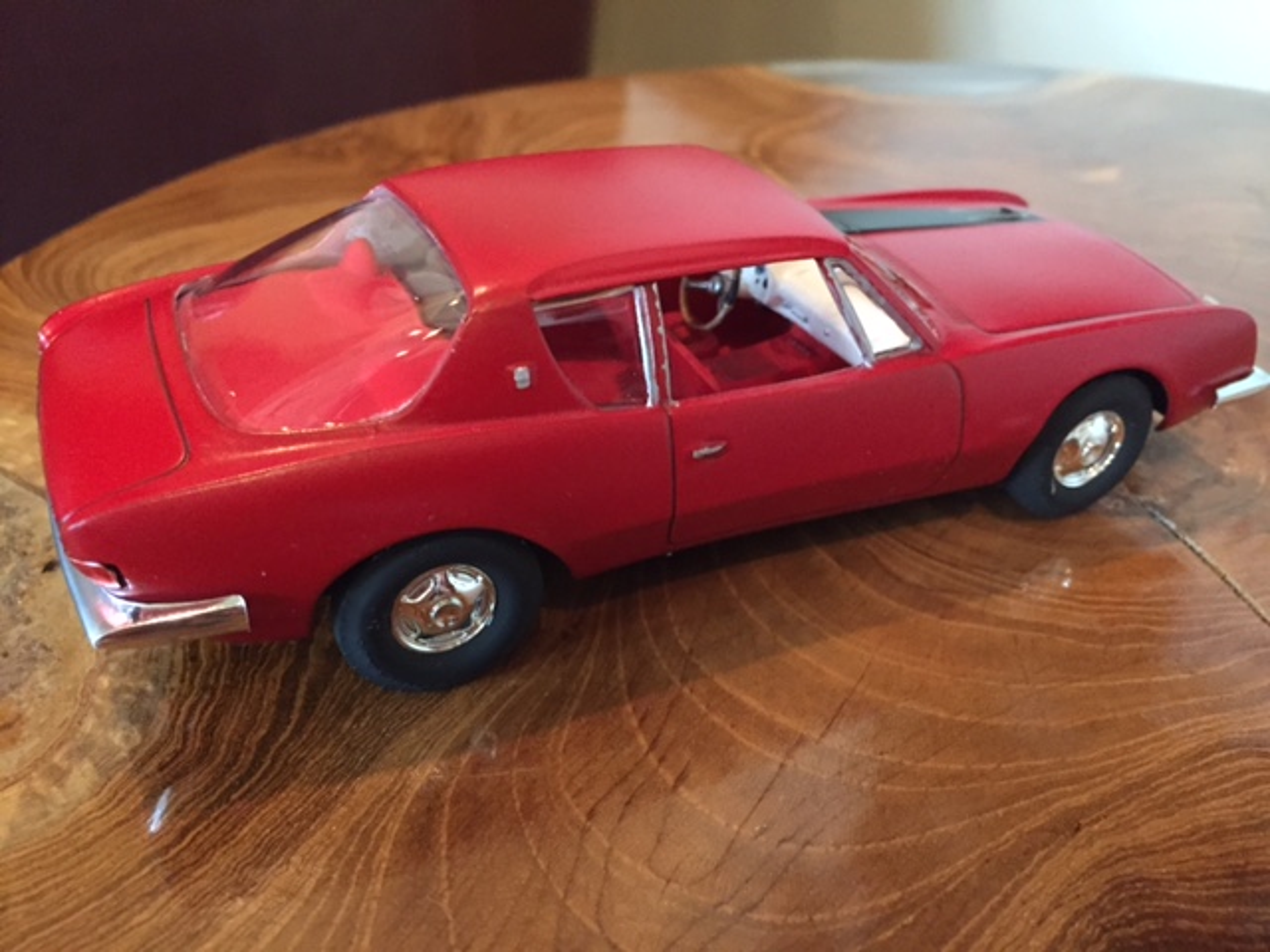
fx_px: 1064
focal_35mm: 29
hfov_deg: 61.7
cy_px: 476
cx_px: 635
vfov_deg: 48.2
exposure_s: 1/15
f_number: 2.2
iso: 400
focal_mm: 4.15
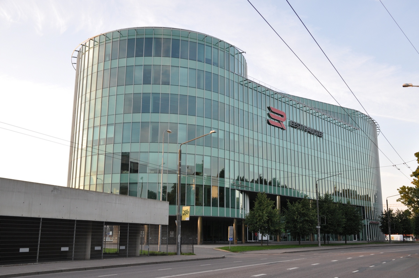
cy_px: 139
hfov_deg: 53.2
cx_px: 210
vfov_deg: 36.8
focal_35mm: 36
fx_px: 418
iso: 280
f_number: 5.6
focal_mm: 24
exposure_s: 1/125
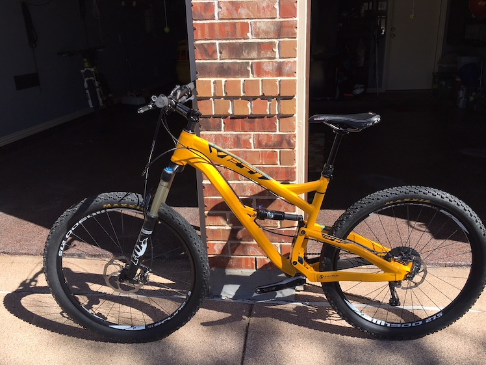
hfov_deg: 58.3
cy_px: 195
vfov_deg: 45.4
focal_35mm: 31
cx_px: 258
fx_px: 435
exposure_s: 1/905
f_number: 2.2
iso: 25
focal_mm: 4.15
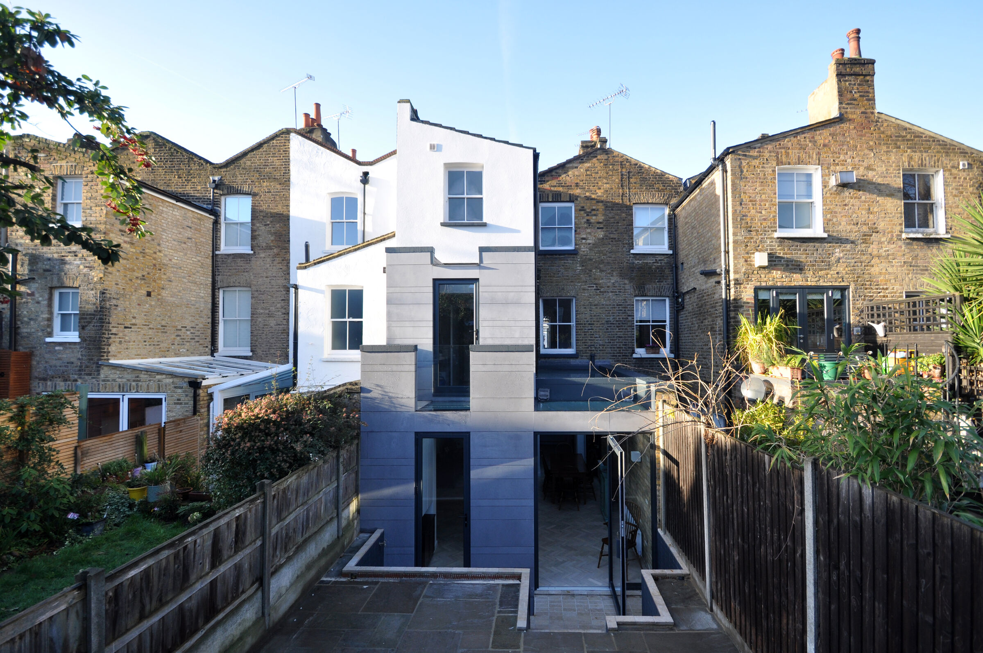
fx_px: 450
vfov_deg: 71.9
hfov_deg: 95.0
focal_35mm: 16
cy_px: 326
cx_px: 492
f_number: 5.6
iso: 200
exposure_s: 1/125
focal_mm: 11
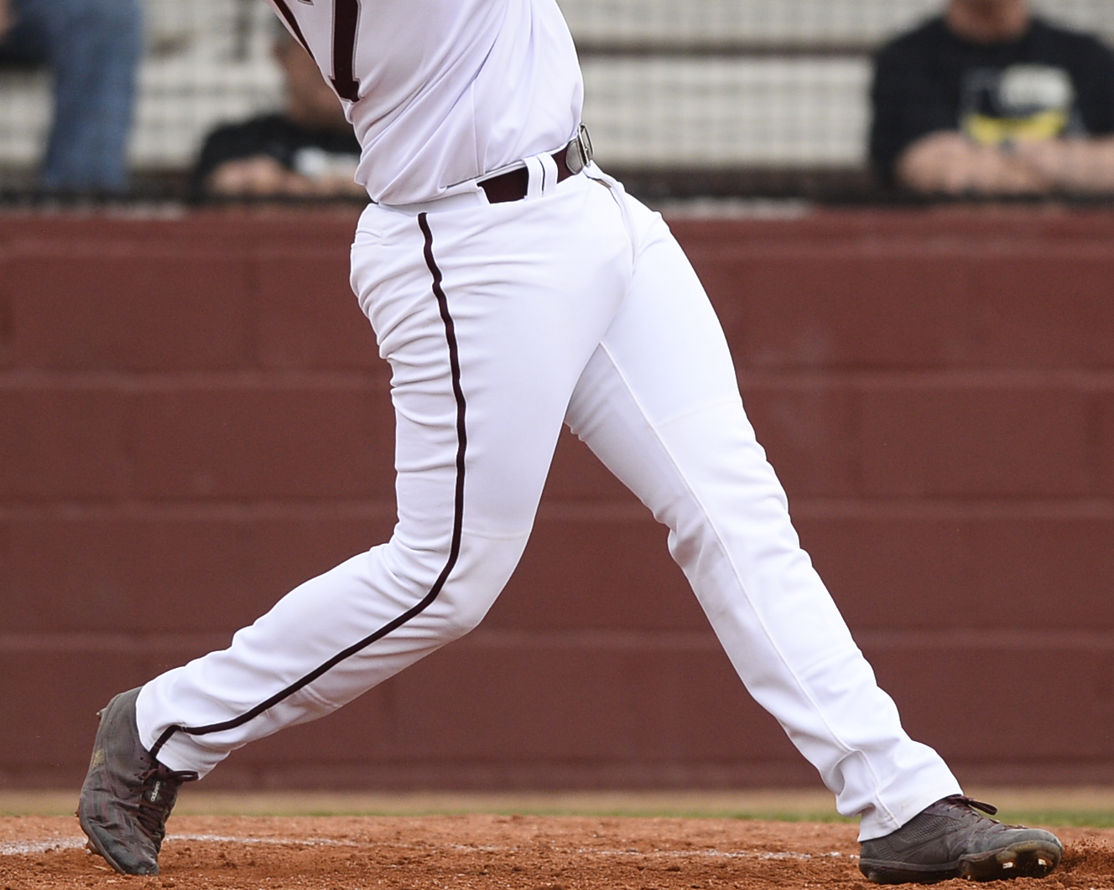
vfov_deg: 3.7
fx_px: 13977
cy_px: 268
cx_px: 557
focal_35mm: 424
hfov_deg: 4.6
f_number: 2.8
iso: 1000
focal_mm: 300
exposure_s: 1/3200
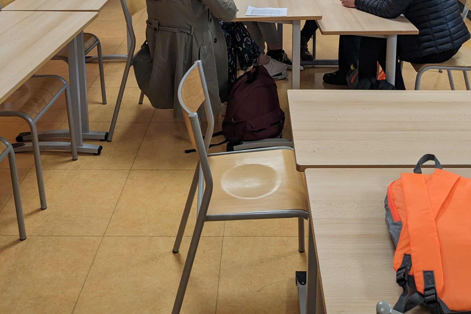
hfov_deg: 45.3
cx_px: 269
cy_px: -21
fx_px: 563
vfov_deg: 28.6
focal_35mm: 43
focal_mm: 4.38
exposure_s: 1/50
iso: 90
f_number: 1.73
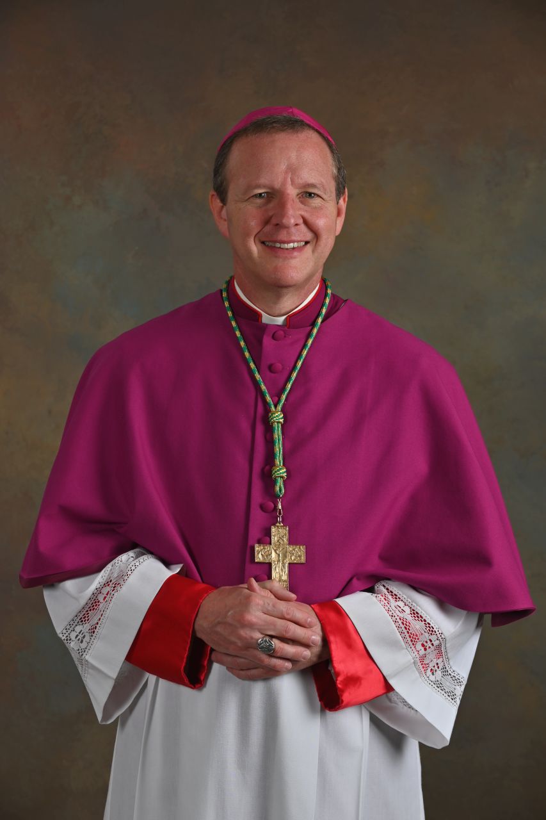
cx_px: 273
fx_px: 2230
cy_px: 410
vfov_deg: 20.8
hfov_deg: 14.0
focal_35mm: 98
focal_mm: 98
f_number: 8
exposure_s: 1/60
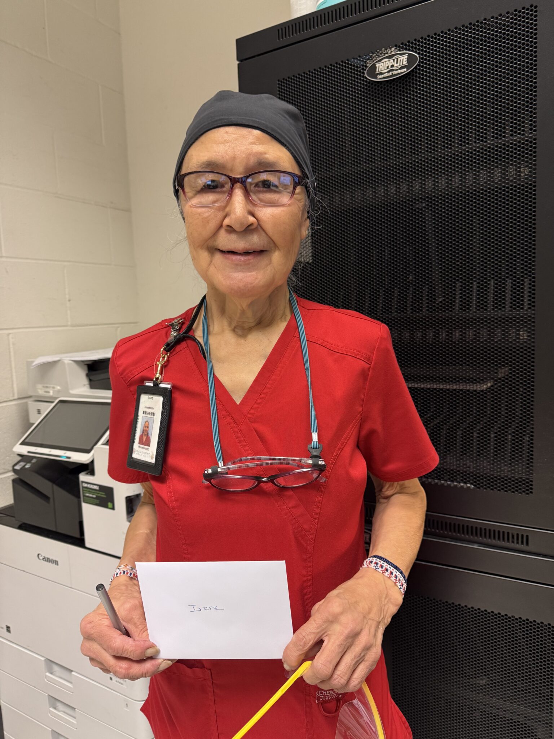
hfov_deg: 56.8
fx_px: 512
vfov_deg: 71.6
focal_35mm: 24
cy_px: 370
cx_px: 277
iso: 320
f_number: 1.78
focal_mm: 6.76
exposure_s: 1/60
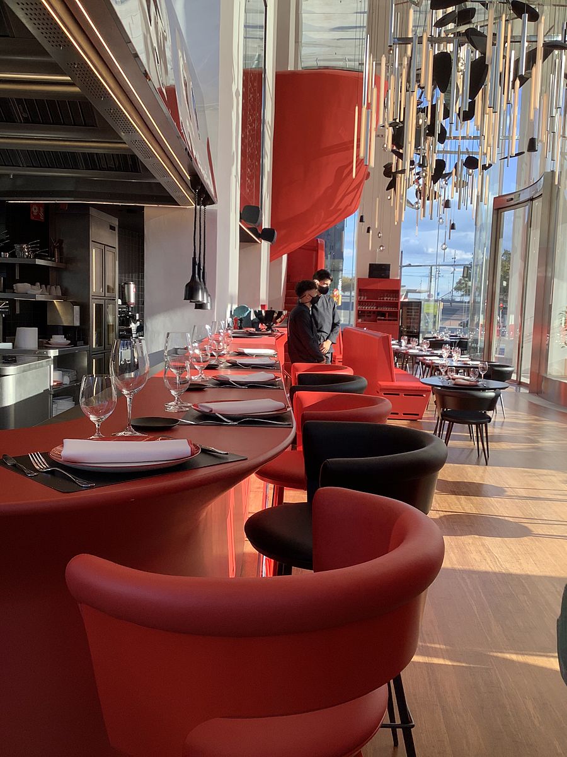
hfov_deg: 45.4
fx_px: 677
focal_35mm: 31
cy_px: 378
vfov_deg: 58.4
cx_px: 284
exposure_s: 1/184
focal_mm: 3.3
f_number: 2.4
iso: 25
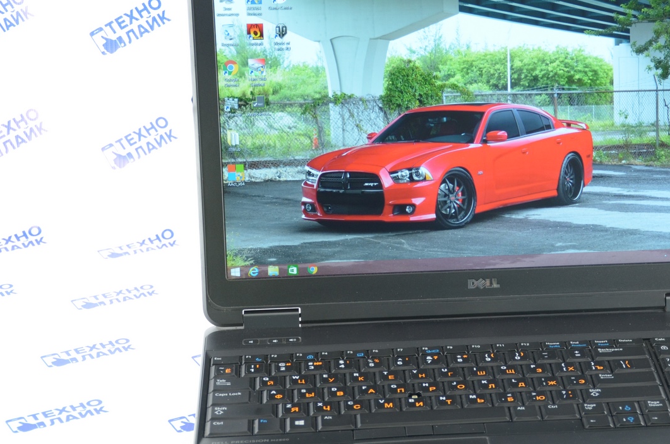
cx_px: 503
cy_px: 241
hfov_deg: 19.6
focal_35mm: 104
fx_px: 1927
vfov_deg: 13.1
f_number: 4.5
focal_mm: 45
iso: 640
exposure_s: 1/50
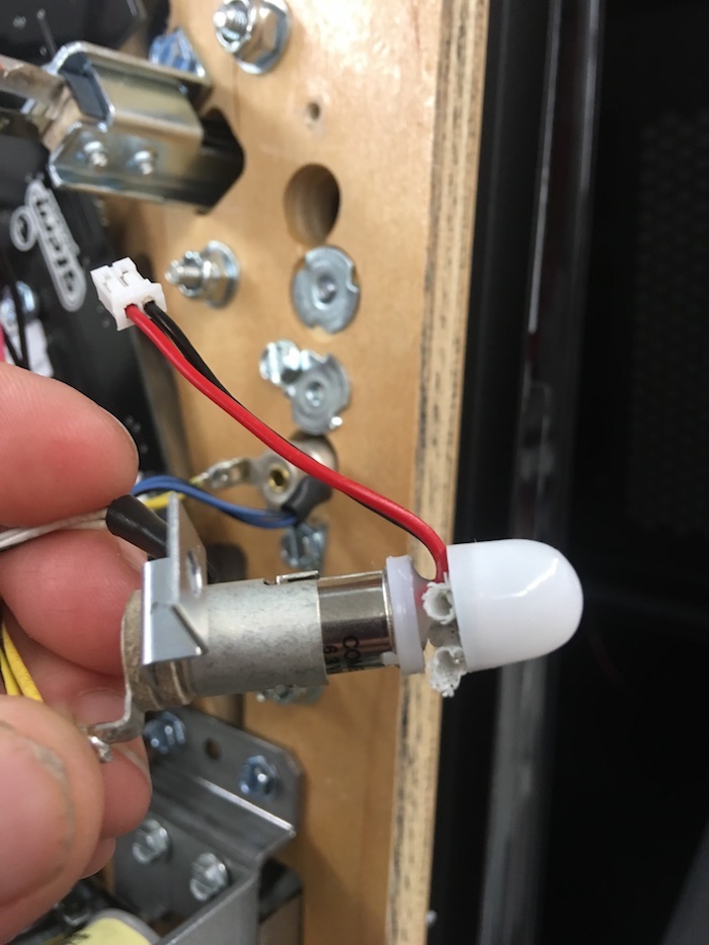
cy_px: 472
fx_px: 792
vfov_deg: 61.7
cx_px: 354
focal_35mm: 29
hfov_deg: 48.2
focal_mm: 4.15
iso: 64
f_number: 2.2
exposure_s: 1/15
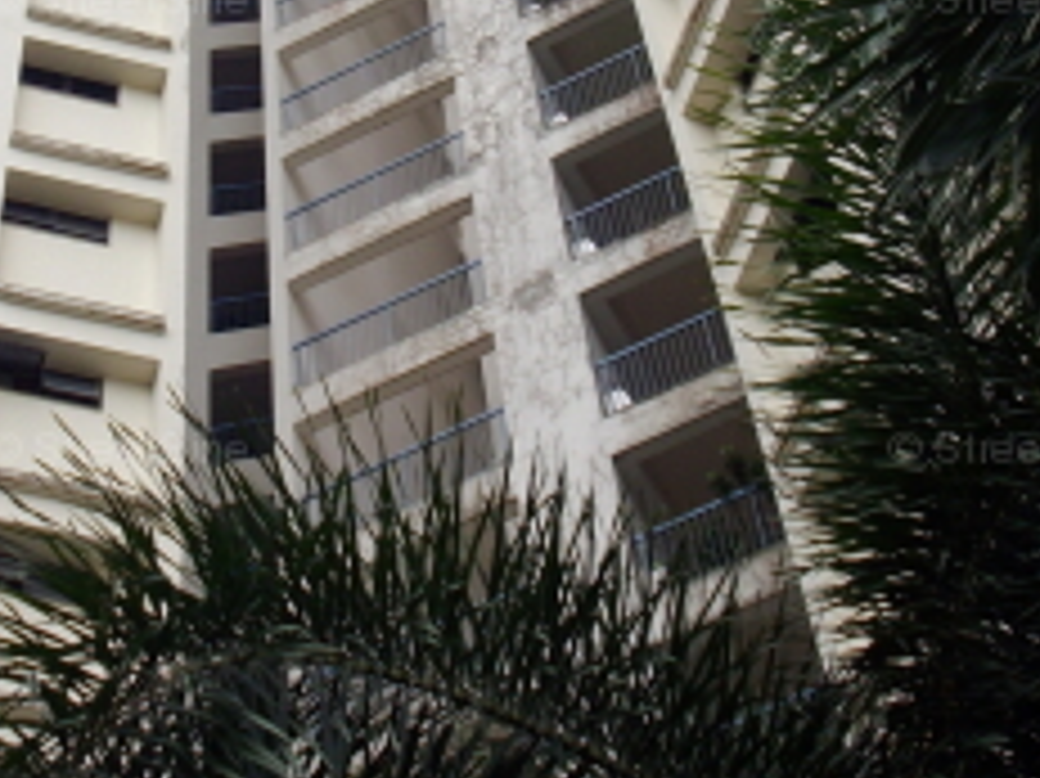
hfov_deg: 22.2
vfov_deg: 16.4
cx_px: 324
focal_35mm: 88
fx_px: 2642
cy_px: 4
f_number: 5.6
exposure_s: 1/200
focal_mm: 6.2
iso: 80
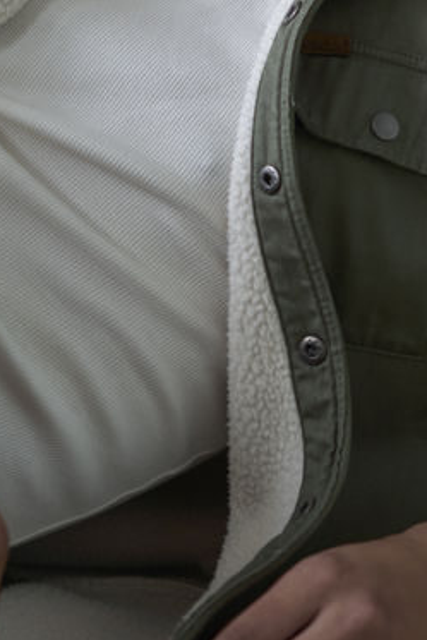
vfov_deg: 15.0
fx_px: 2382
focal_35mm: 134
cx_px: 222
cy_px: -22
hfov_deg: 10.2
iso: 125
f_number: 2.8
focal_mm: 50
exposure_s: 1/100
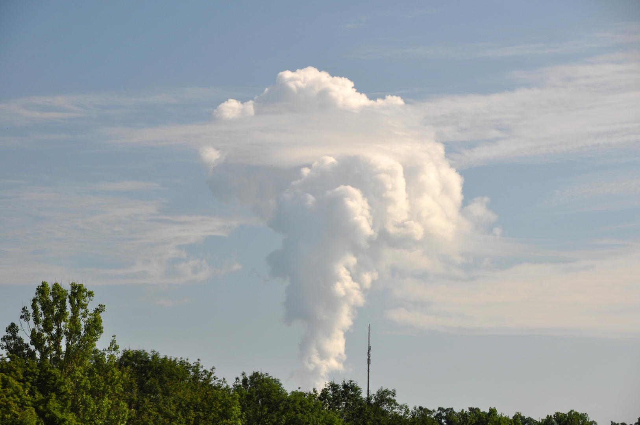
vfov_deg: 8.7
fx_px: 2797
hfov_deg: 13.1
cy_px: 212
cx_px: 320
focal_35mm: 158
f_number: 10
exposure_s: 1/400
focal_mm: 105
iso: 200
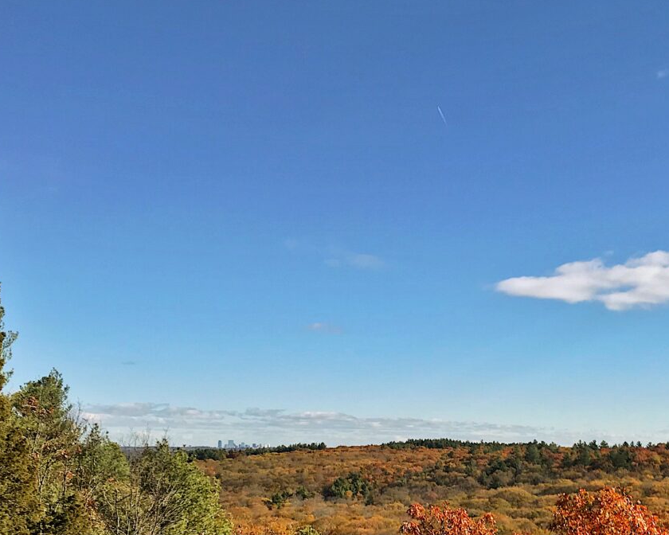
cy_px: 389
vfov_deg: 29.8
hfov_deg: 36.8
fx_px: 990
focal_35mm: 50
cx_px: 461
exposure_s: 1/2037
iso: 20
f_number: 1.8
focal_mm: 3.99
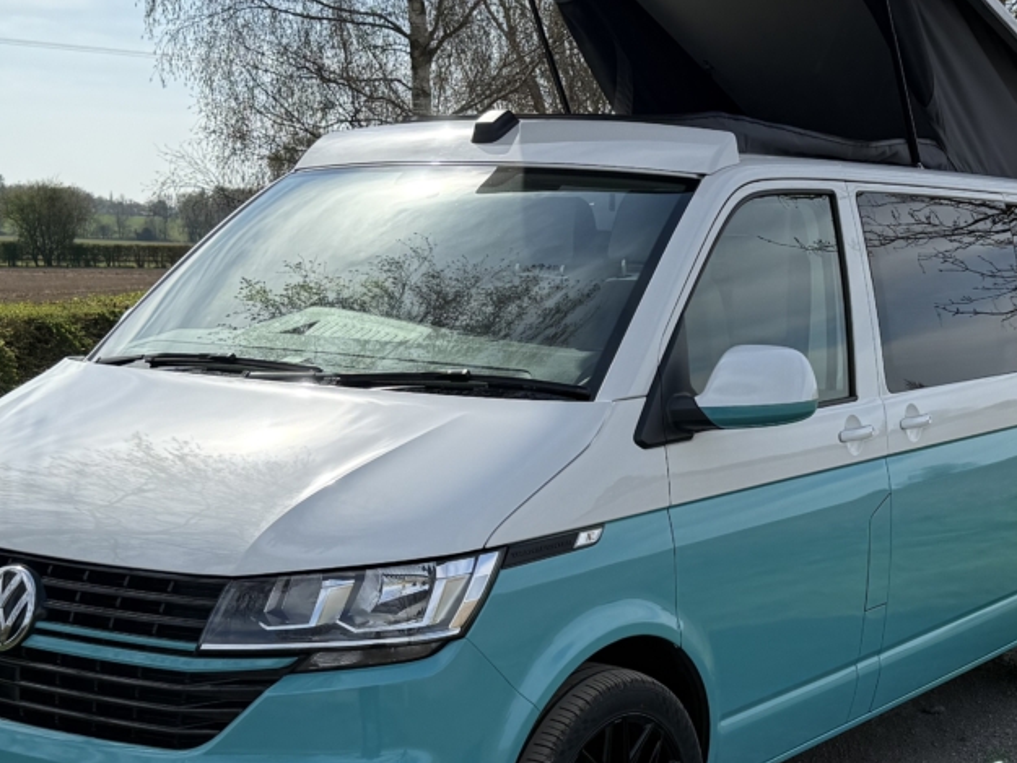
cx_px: 709
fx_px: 1734
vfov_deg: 24.8
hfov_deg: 32.3
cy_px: 465
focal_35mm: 59
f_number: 1.78
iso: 100
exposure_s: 1/6711
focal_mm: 6.76
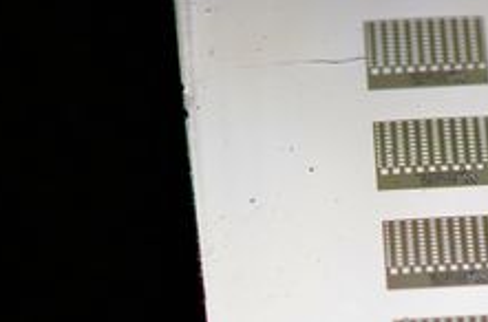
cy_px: 226
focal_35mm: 265
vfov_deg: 5.2
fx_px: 3582
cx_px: 596
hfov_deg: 7.7
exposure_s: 1/1600
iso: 400
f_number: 10
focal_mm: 60
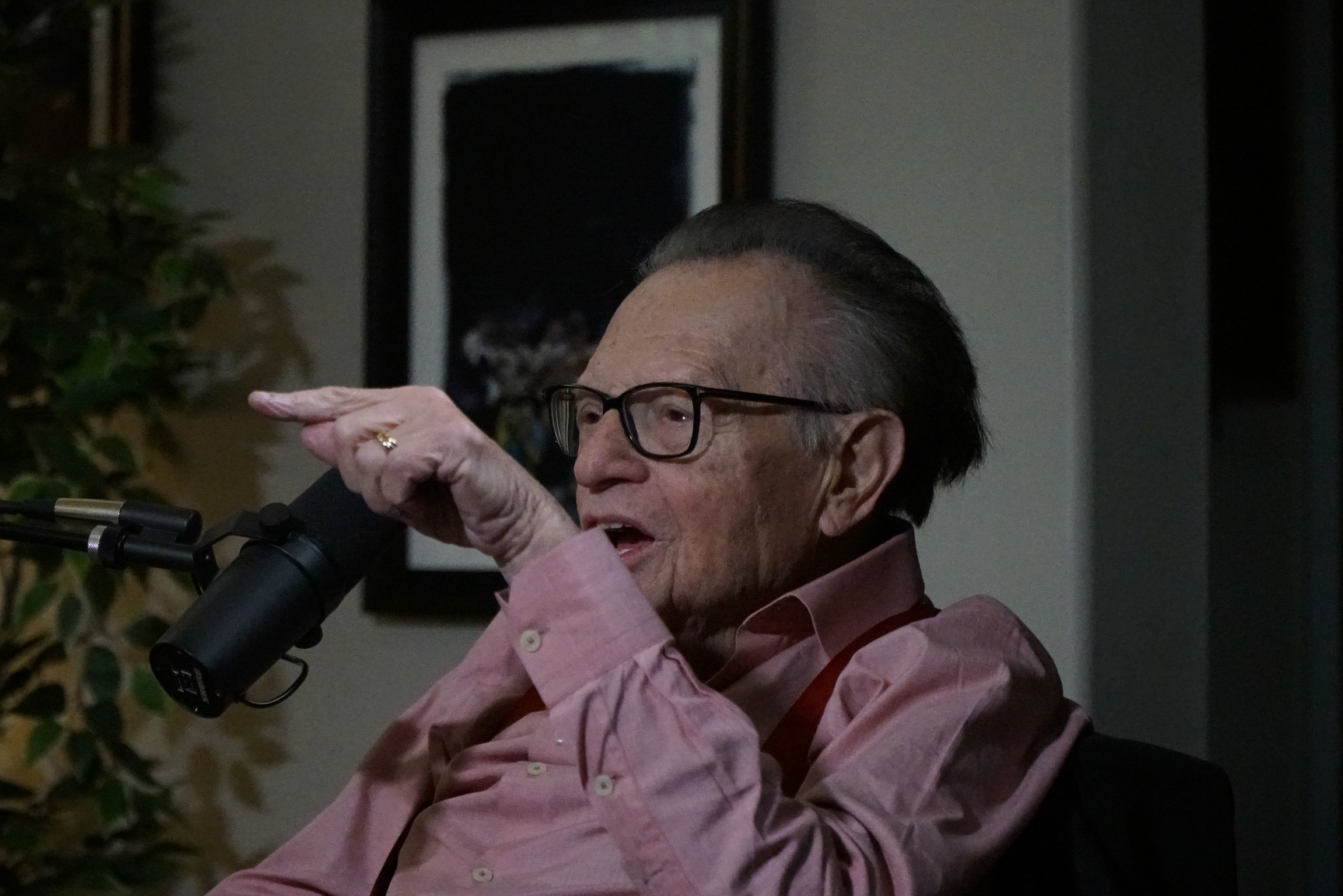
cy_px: 448
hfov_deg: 15.1
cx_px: 672
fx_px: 5075
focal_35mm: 136
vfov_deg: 10.1
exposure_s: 1/100
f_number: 4
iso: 12800
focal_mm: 91
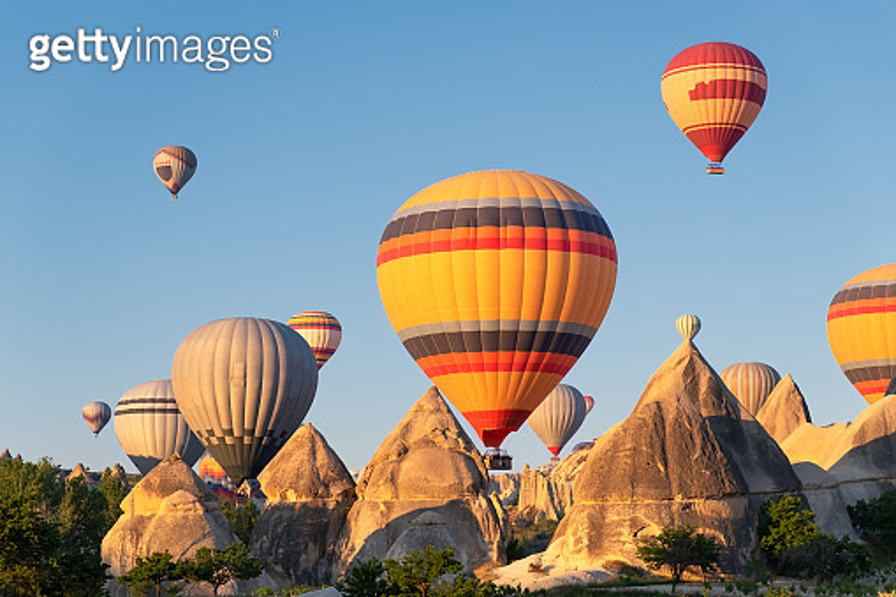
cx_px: 448
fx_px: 2065
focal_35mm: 83
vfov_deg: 16.4
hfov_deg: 24.5
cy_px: 298
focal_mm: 55
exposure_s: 1/500
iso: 250
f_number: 5
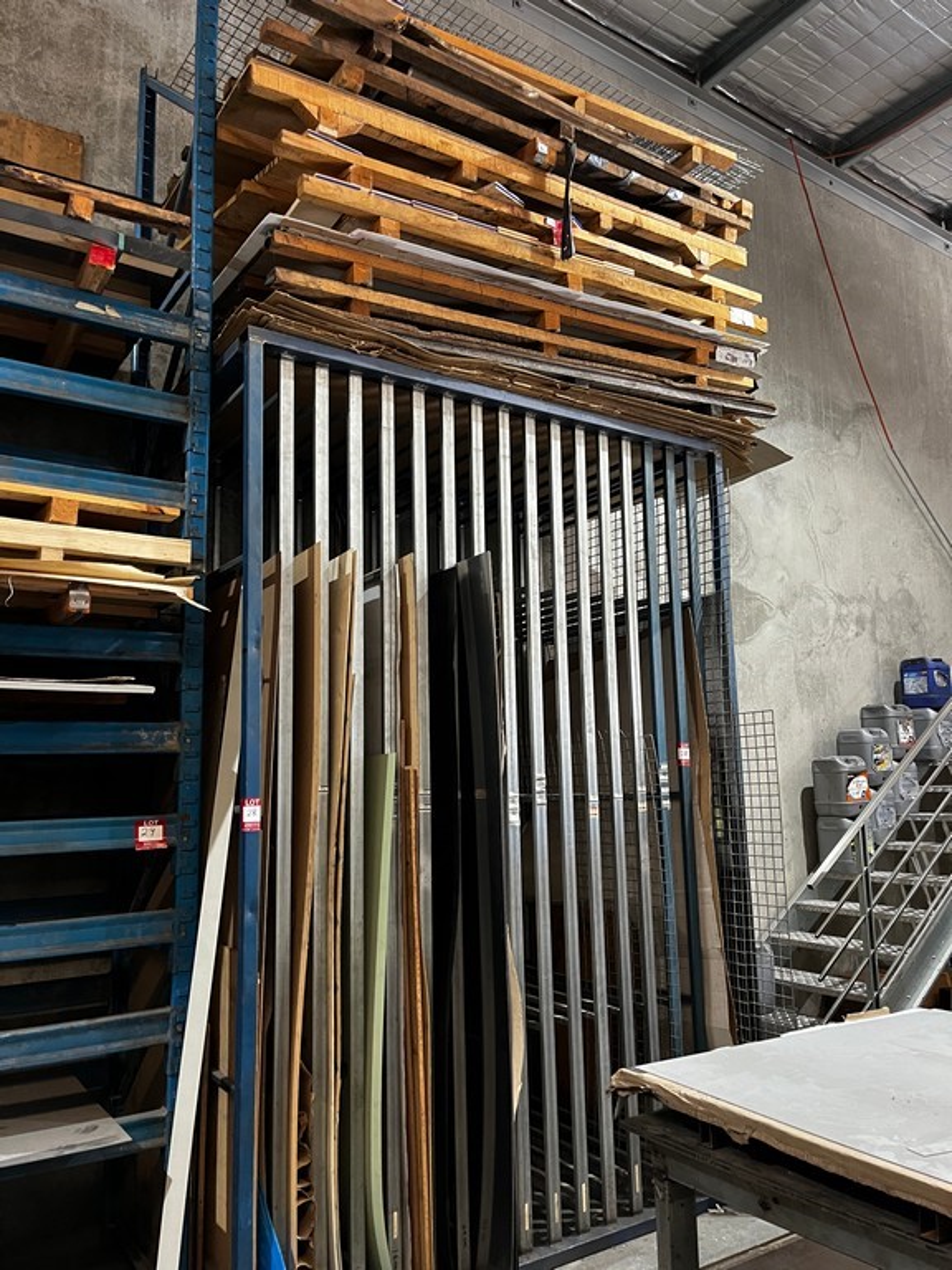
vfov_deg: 67.3
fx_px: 953
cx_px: 476
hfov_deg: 53.1
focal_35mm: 26
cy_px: 635
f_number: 1.6
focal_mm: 5.1
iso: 250
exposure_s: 1/60
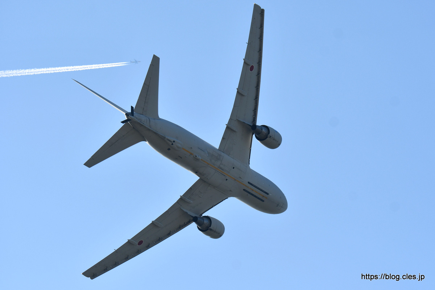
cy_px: 145
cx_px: 218
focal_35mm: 262
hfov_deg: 7.8
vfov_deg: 5.2
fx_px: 3173
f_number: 5.6
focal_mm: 175
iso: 100
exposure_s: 1/1600
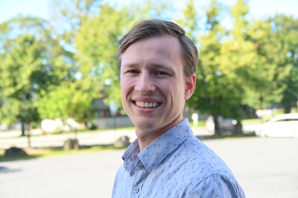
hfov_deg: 36.3
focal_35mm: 55
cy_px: 99
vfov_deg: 24.6
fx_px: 455
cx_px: 149
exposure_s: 1/250
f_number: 5.6
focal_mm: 55
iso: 400
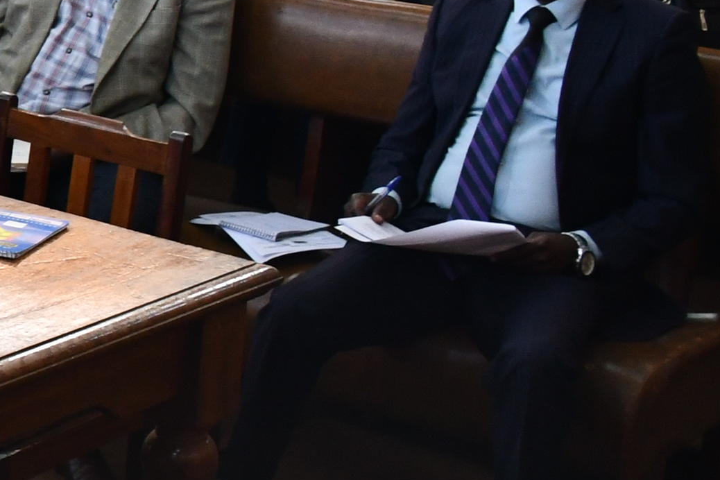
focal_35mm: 104
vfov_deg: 13.1
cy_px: 110
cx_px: -594
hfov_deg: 16.3
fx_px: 2080
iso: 1400
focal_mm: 18
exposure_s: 1/125
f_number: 3.5
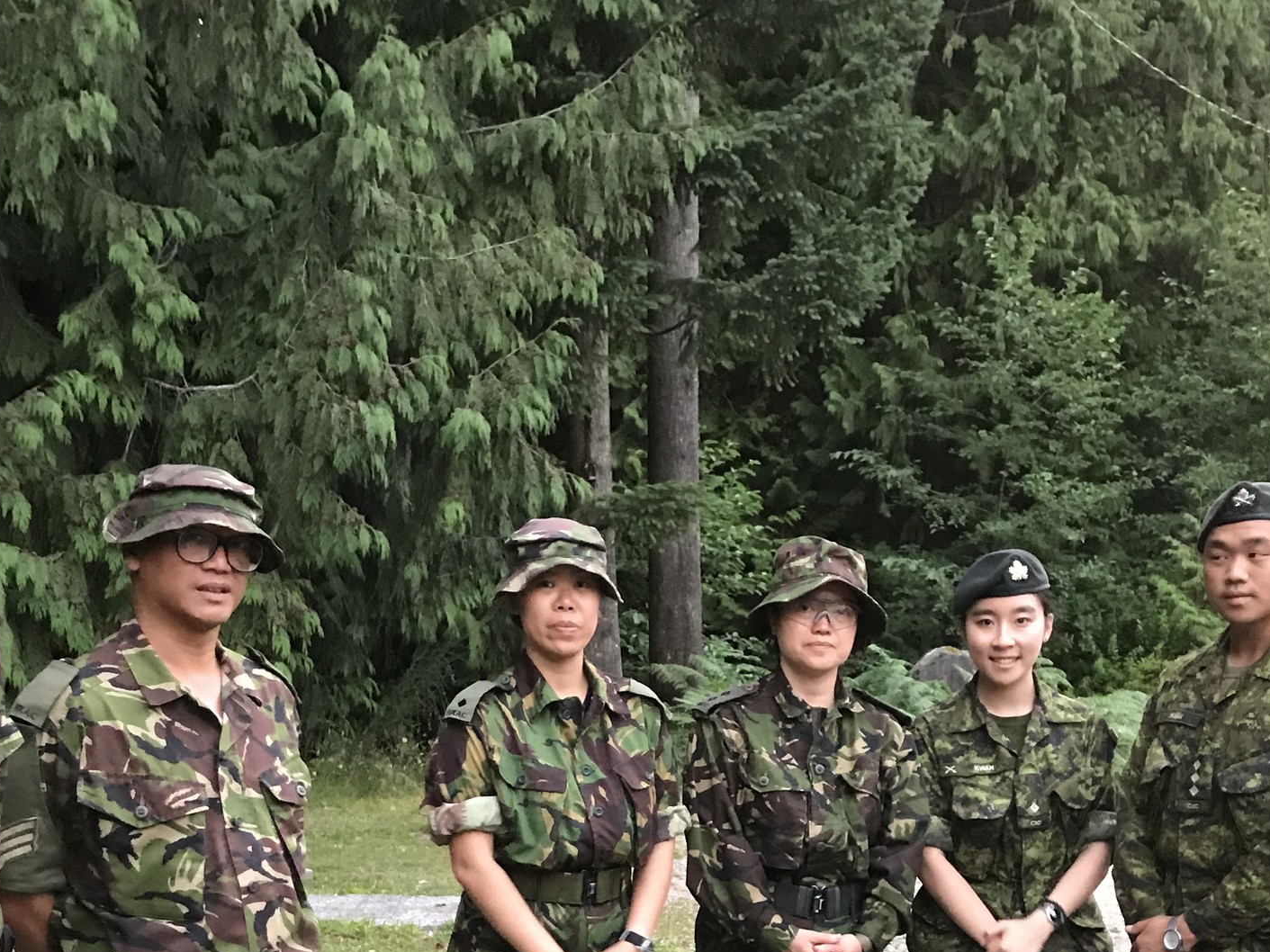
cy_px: 894
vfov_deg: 25.1
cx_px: 680
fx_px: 2054
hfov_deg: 34.3
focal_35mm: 56
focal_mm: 3.99
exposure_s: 1/15
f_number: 1.8
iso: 100
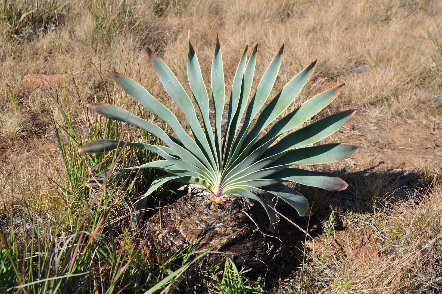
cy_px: 147
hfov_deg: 41.2
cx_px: 221
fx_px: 589
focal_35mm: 48
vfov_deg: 28.0
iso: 200
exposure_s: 1/320
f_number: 10
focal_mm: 32
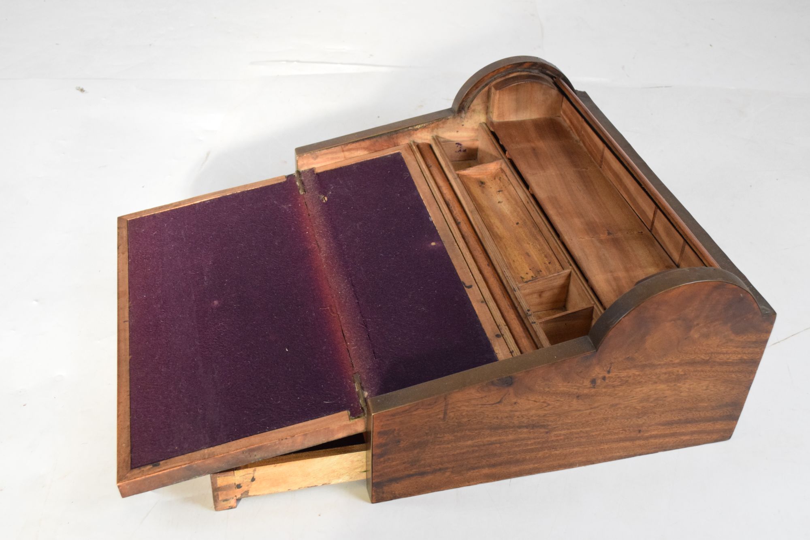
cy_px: 270
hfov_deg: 46.4
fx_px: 945
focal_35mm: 42
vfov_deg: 31.9
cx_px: 405
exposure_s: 1/125
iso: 3200
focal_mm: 28
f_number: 5.6
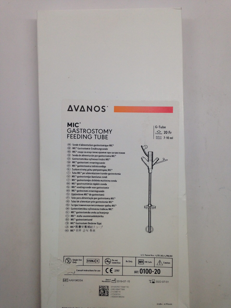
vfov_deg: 55.4
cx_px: 116
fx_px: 294
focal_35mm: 33
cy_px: 154
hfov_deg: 42.9
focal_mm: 4.12
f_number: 2.4
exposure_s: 1/120
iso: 80
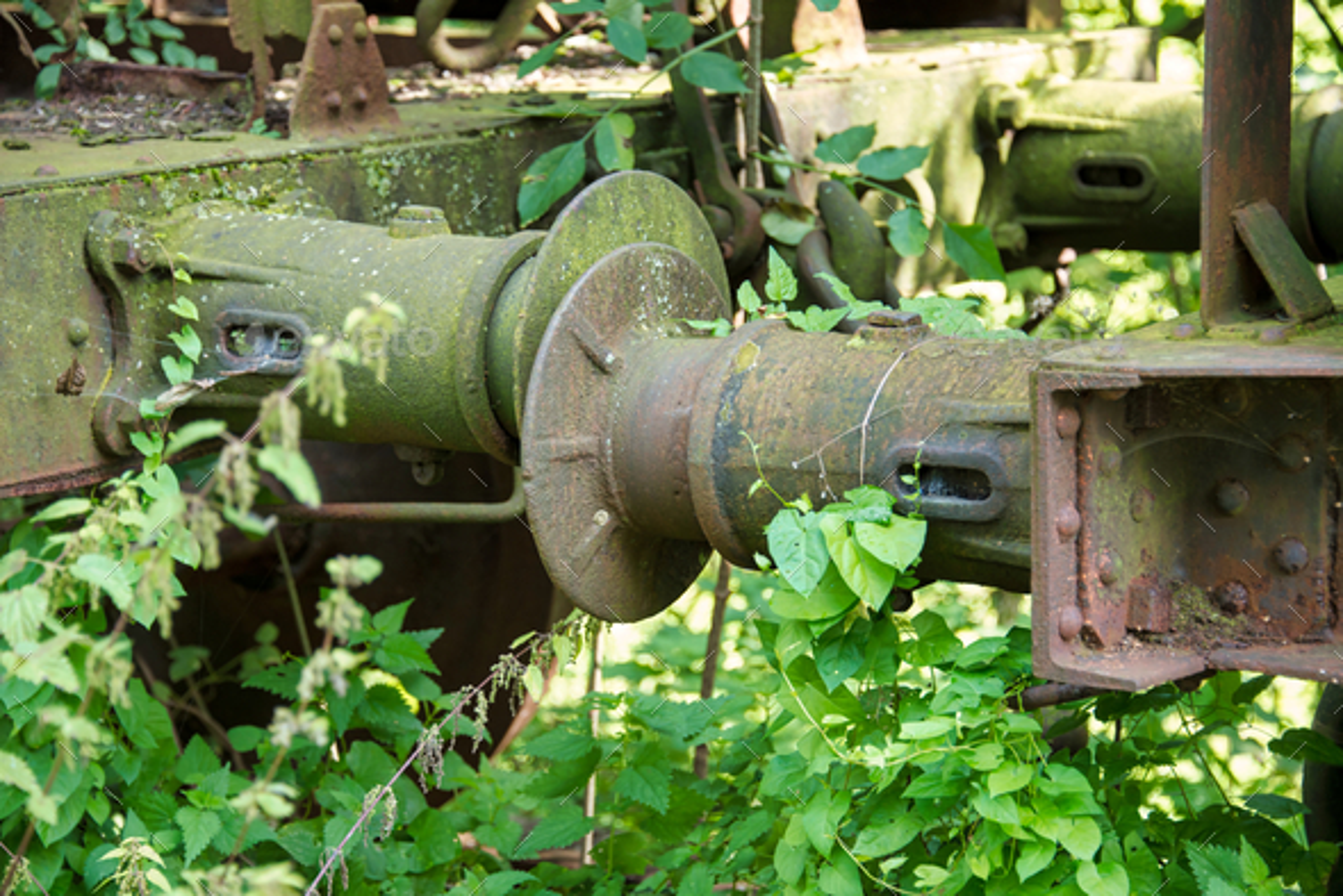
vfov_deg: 12.2
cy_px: 448
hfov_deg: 18.3
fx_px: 4180
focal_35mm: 112
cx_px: 672
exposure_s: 1/60
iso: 400
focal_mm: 112
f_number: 5.3
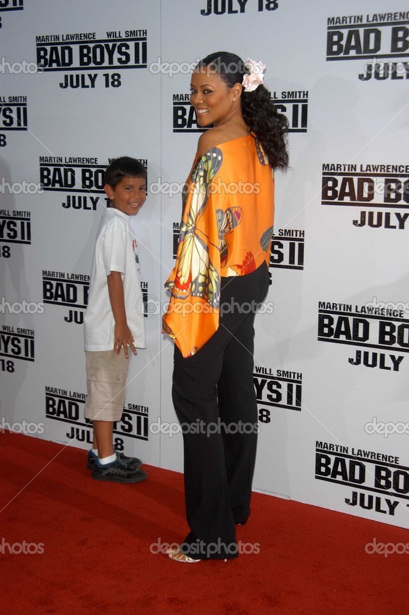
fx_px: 1025
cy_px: 308
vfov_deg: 33.4
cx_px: 204
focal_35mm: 60
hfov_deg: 22.6
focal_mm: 40
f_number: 7.1
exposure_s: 1/180
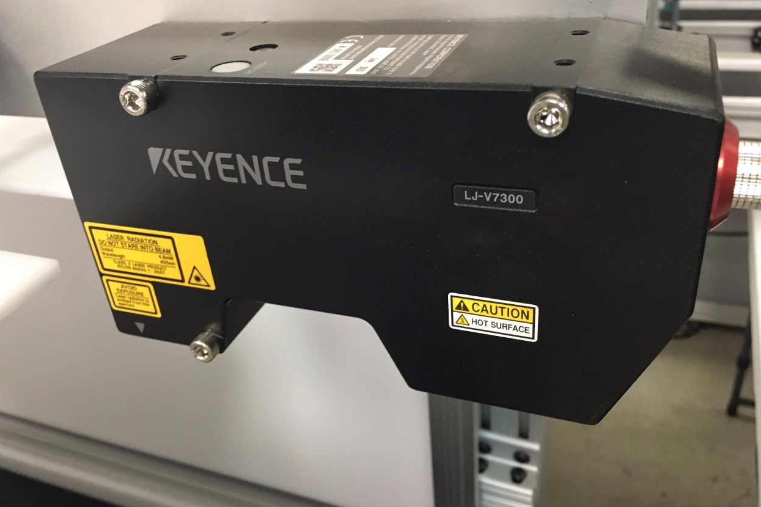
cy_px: 230
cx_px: 370
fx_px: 655
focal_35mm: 31
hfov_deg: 60.3
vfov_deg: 42.3
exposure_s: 1/17
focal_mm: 4.15
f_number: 2.2
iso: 200
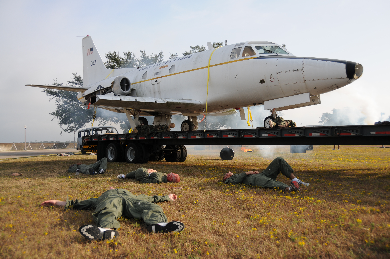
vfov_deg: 39.9
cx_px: 195
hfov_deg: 57.3
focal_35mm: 33
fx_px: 357
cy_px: 130
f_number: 3.8
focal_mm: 22
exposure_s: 1/1250
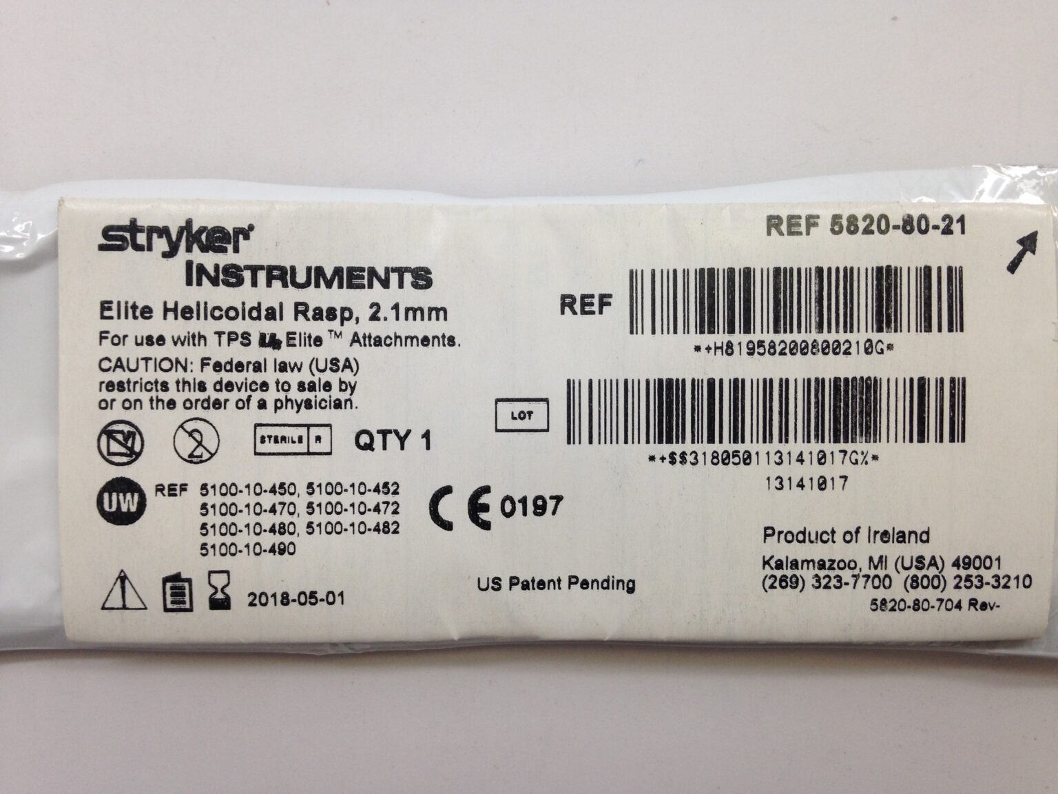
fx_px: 1009
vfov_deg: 42.9
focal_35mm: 33
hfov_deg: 55.4
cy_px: 397
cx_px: 529
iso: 64
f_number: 2.4
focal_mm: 4.12
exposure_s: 1/60
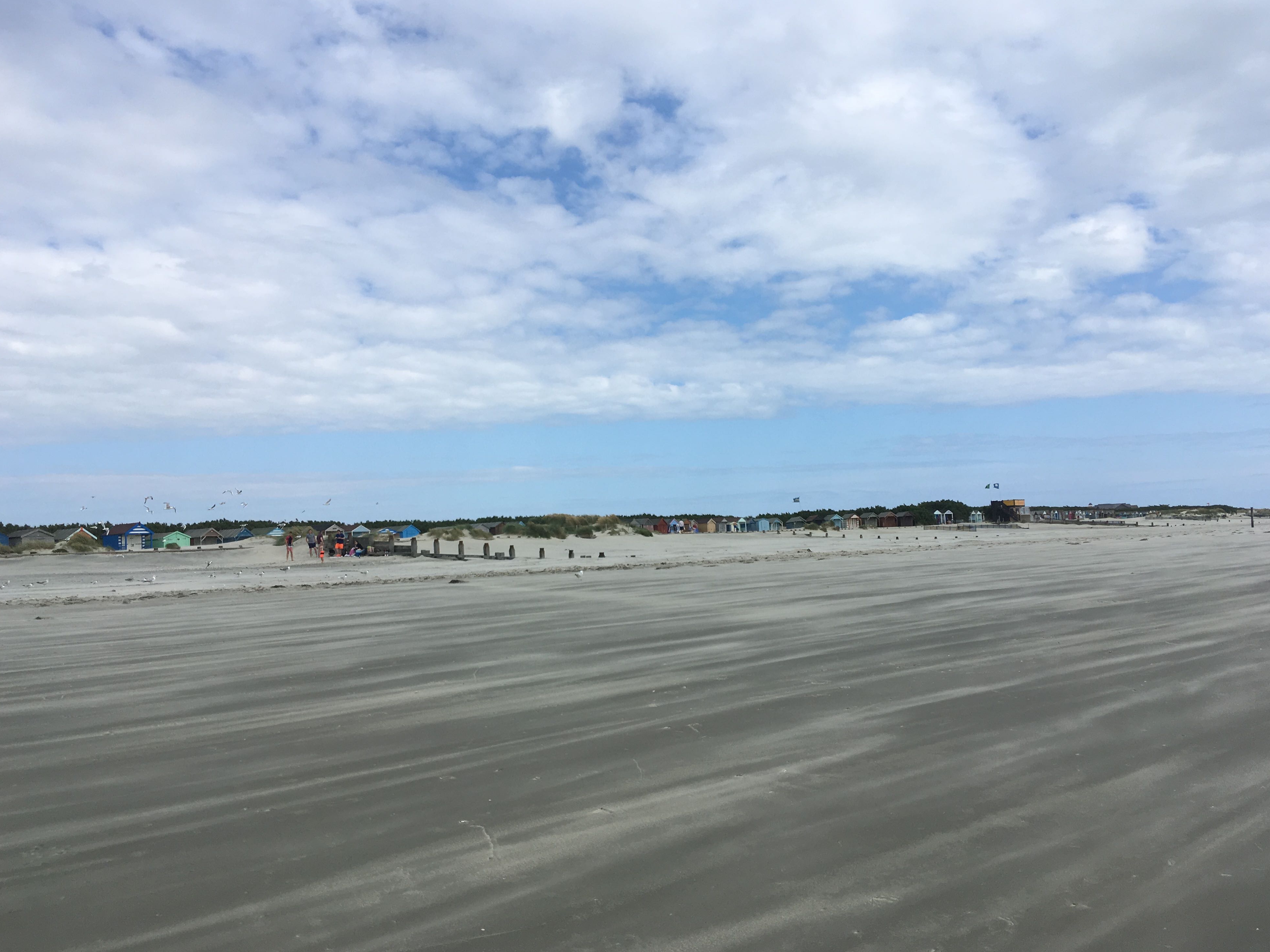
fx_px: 1101
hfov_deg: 60.0
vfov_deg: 46.8
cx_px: 618
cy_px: 476
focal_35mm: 30
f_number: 2.2
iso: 25
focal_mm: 4.15
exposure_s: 1/1709
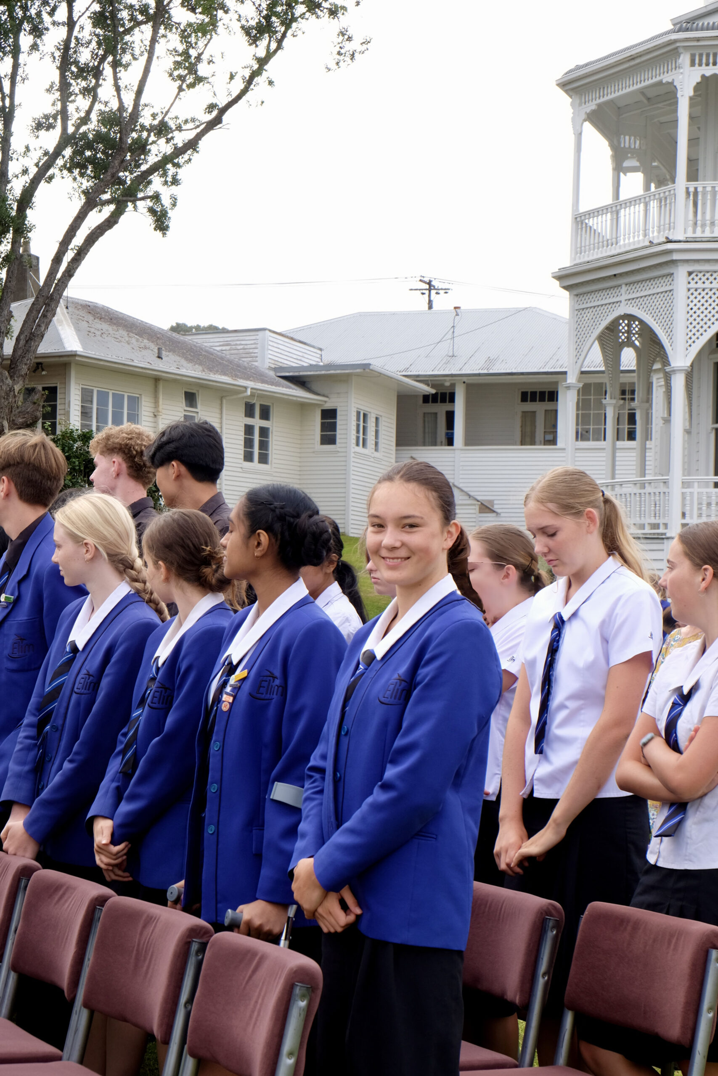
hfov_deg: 18.2
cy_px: 538
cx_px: 359
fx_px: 2243
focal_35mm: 75
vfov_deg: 27.0
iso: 200
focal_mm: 50
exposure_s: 1/58
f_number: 11
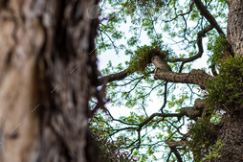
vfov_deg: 11.8
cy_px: 57
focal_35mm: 116
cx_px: 270
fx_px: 782
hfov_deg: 17.1
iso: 50
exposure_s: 1/200
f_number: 3.2
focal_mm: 50
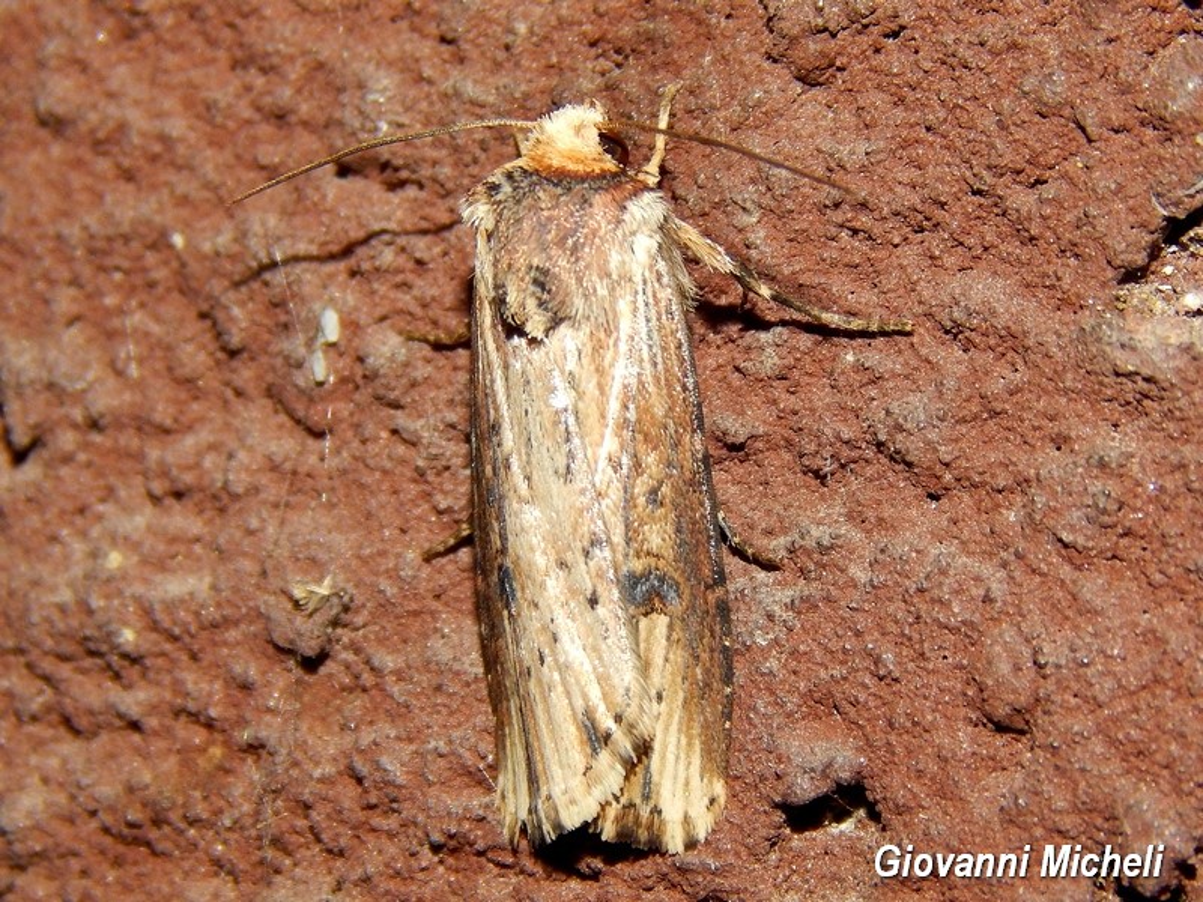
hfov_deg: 13.9
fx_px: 4935
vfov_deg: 10.4
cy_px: 451
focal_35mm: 142
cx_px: 602
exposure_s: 1/30
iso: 200
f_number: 9.8
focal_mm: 25.3
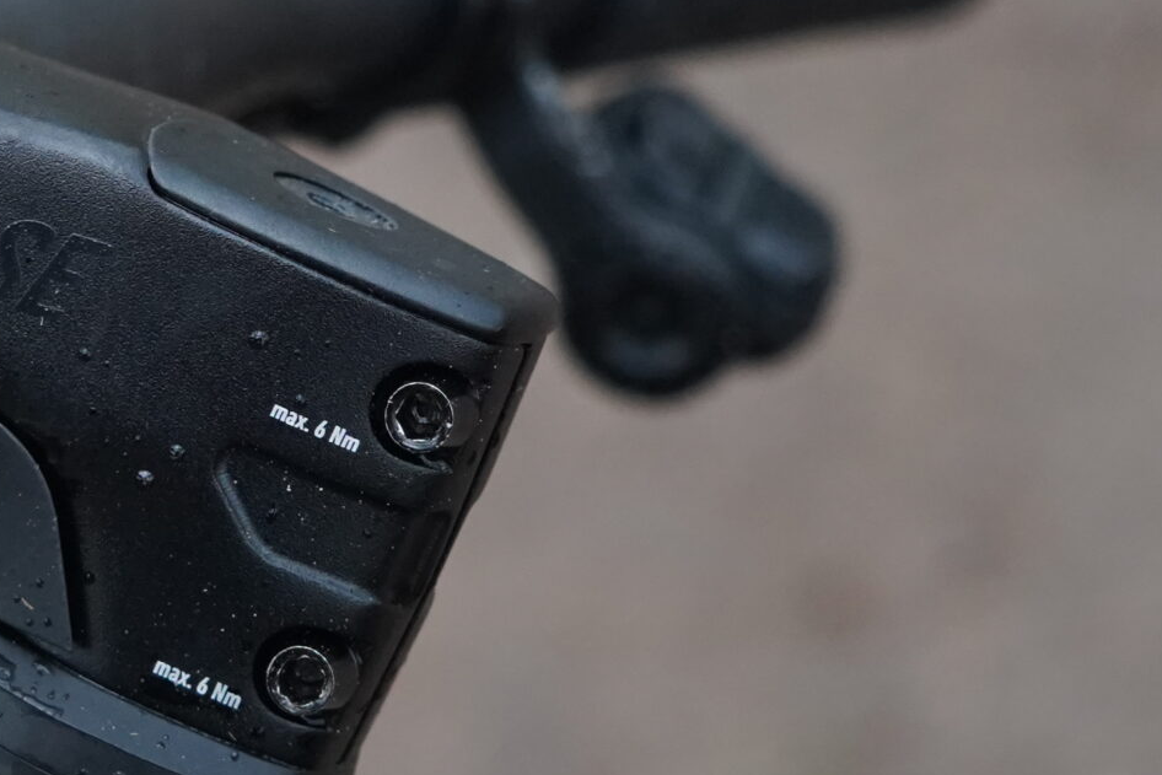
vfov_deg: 7.0
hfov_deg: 10.4
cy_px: 402
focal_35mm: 197
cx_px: 1
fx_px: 6359
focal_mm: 61
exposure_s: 1/500
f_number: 5
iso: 3200
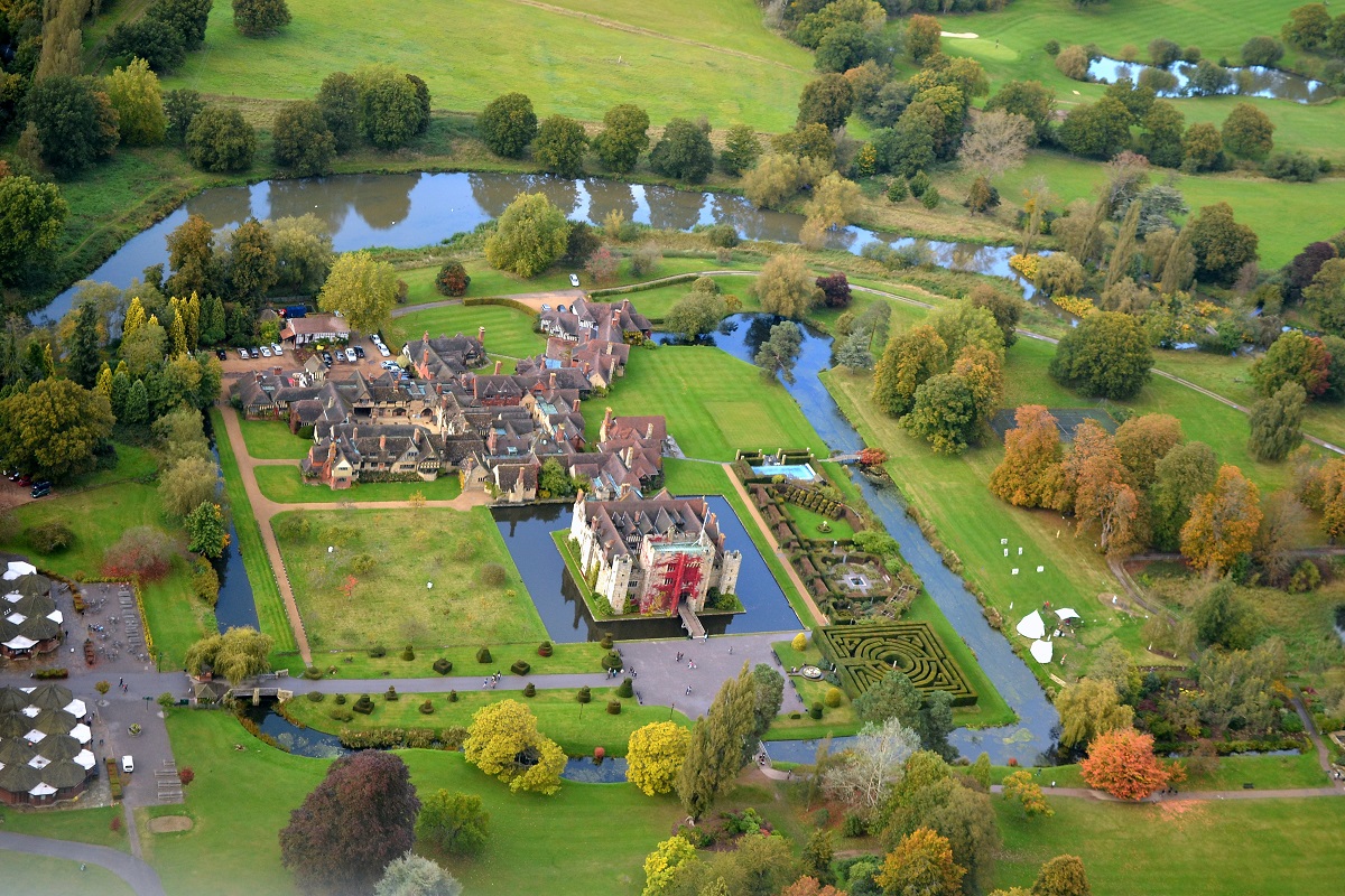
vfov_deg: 25.8
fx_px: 1961
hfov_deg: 37.9
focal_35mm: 52
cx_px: 672
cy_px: 448
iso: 400
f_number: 2
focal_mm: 35
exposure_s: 1/1000
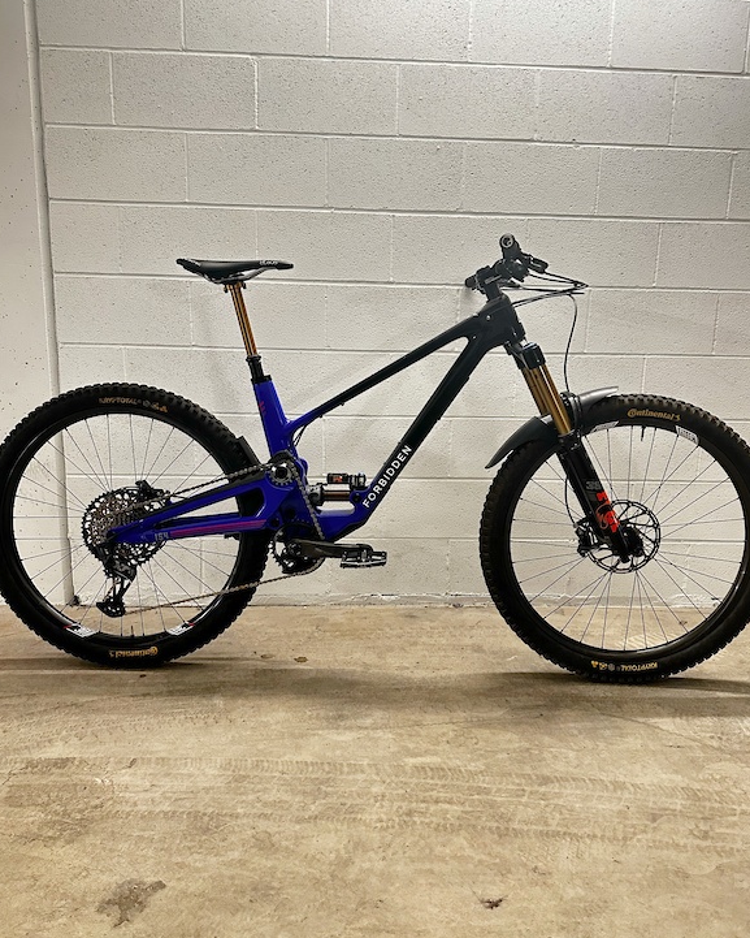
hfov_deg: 54.9
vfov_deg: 66.0
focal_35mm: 26
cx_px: 378
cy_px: 467
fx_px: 721
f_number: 1.78
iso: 640
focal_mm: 6.86
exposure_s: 1/60
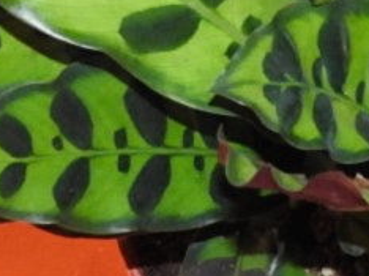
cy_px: -333
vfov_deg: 5.3
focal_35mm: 274
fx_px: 2918
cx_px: 506
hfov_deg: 7.1
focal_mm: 7.2
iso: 200
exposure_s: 1/30
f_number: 3.8
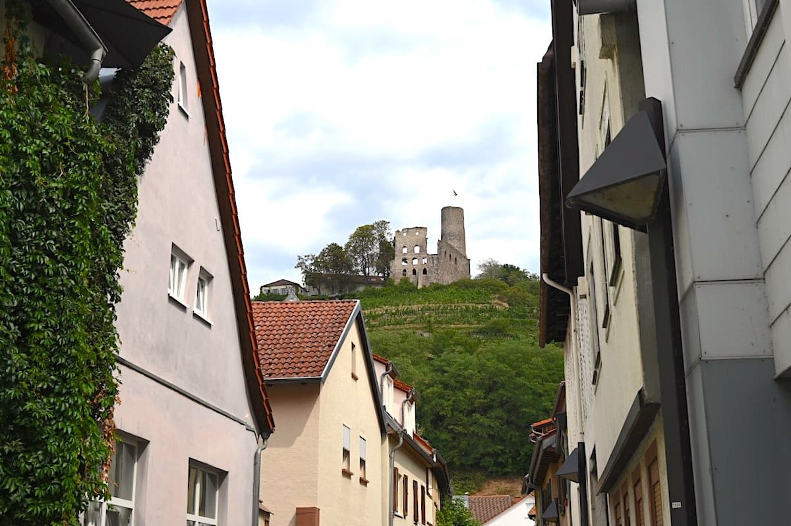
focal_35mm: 41
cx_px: 396
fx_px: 900
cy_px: 263
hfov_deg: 47.4
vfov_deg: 32.6
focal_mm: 41
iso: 100
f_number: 8
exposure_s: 1/400
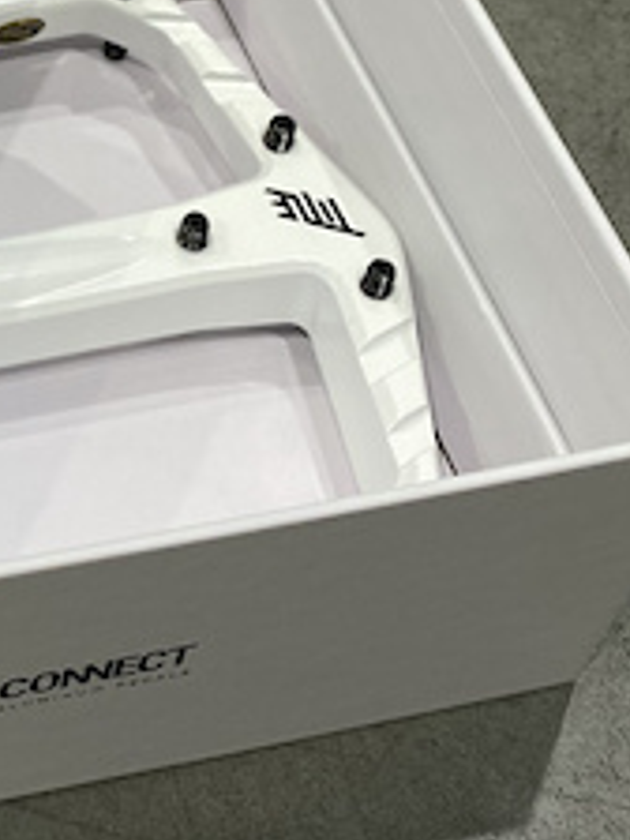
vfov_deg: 20.4
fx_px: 2257
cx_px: -338
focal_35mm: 93
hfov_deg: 14.7
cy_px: 0
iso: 64
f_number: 1.8
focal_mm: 4.25
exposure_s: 1/120
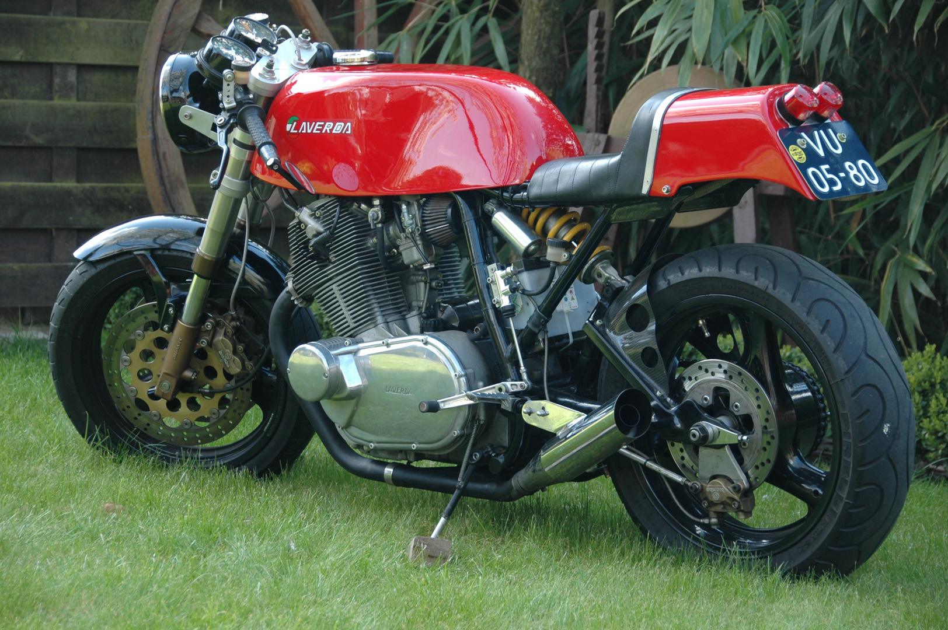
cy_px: 315
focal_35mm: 105
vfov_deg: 13.0
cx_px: 474
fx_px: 2763
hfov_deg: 19.5
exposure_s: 1/60
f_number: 5
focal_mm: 70
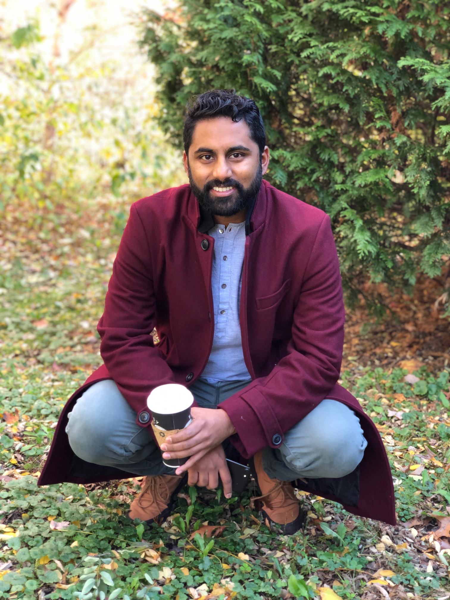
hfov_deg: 28.0
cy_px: 300
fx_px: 901
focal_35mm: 52
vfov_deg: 36.8
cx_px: 225
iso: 100
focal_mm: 6
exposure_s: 1/60
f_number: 2.4
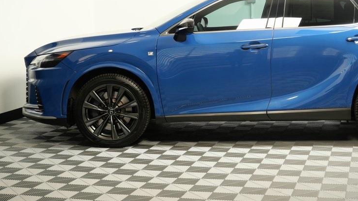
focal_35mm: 67
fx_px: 636
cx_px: 240
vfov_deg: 17.9
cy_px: 71
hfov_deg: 31.2
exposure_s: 1/200
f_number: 4.2
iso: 250
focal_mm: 22
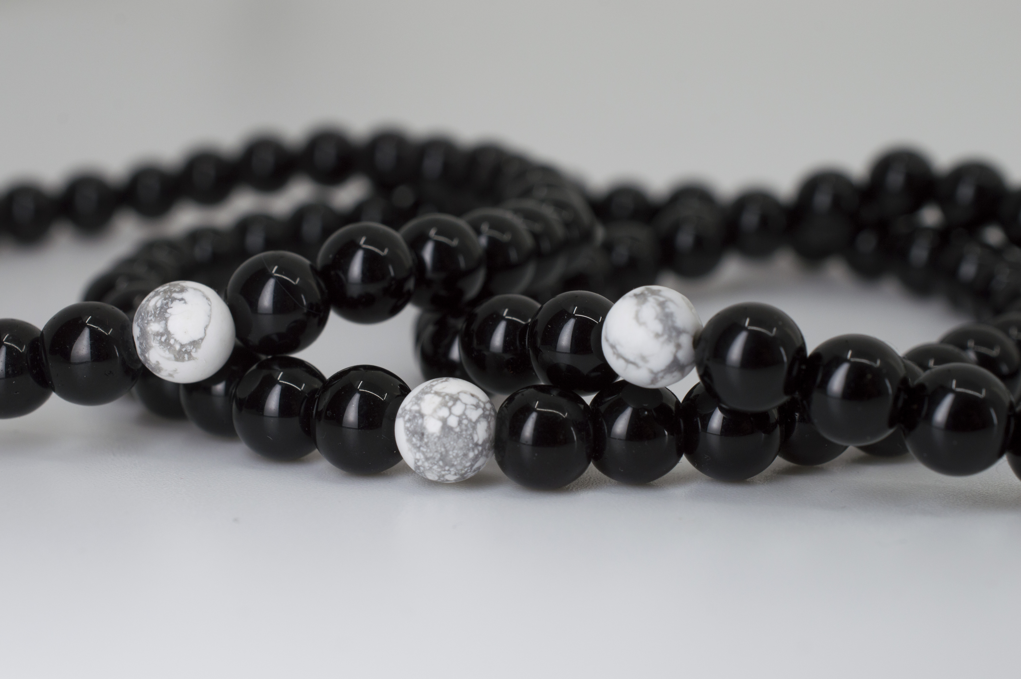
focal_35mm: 60
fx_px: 1700
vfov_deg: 22.6
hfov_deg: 33.4
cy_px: 340
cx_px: 510
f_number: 14
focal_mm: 40
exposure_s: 1/250
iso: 400
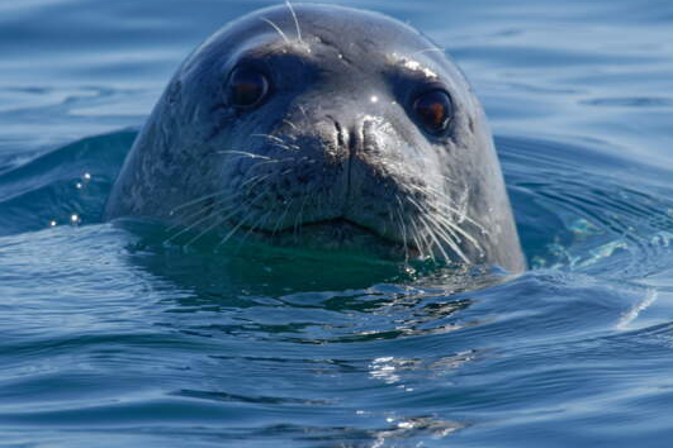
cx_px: 203
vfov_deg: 1.6
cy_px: 230
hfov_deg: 2.4
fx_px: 15833
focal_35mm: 847
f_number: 11
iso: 200
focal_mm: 500
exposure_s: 1/500
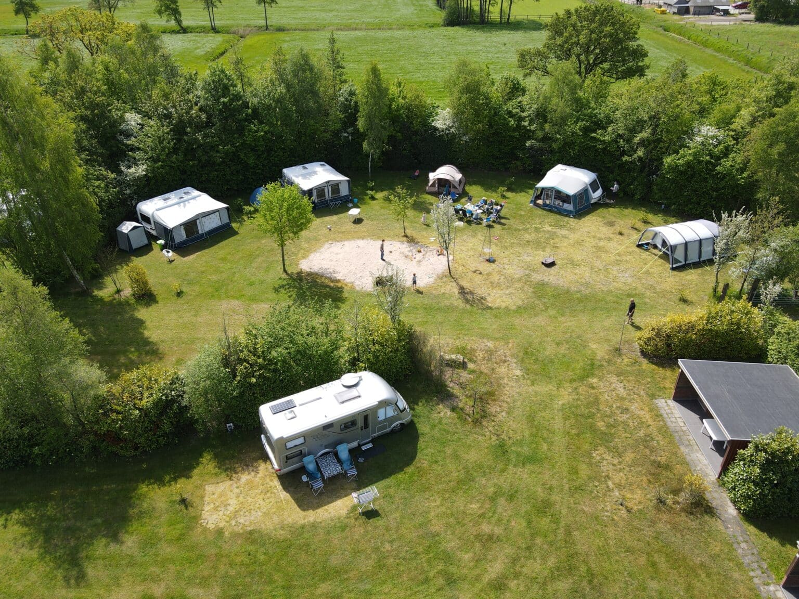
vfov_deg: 56.8
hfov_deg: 71.6
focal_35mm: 24
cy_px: 300
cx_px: 400
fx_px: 554
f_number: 2.8
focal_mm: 4.5
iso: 100
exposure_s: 1/320
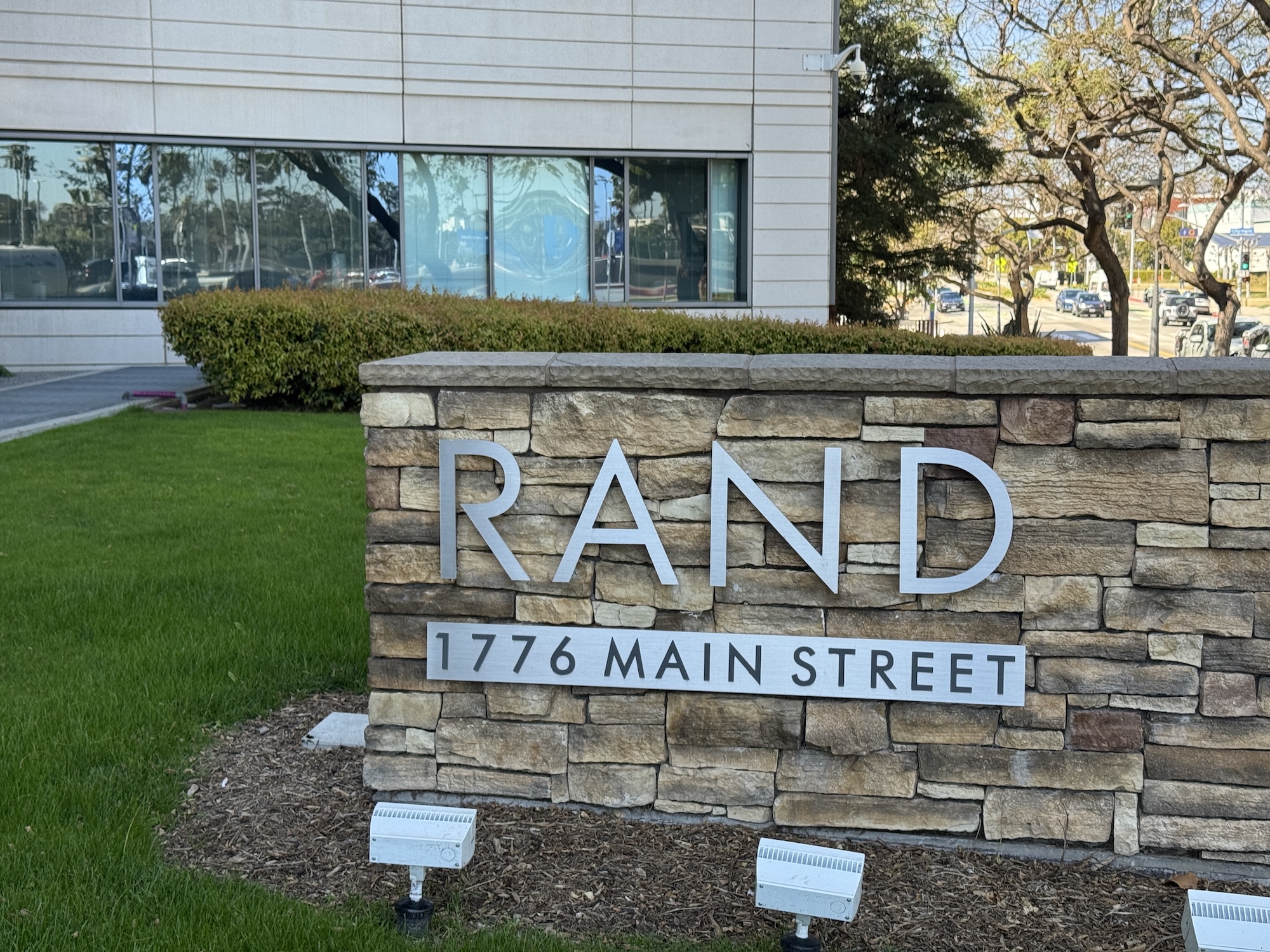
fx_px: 1761
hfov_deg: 39.7
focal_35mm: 48
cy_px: 476
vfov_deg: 30.3
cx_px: 635
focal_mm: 6.76
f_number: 1.78
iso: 64
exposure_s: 1/593
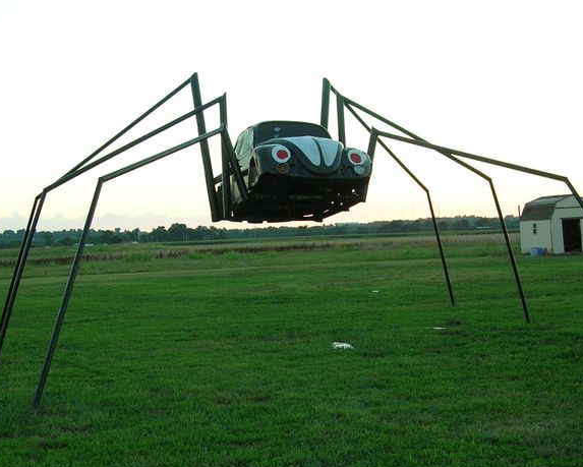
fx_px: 846
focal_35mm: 49
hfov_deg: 38.0
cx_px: 295
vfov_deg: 30.7
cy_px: 295
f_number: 2.7
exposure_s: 1/32.2
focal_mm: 6
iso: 50
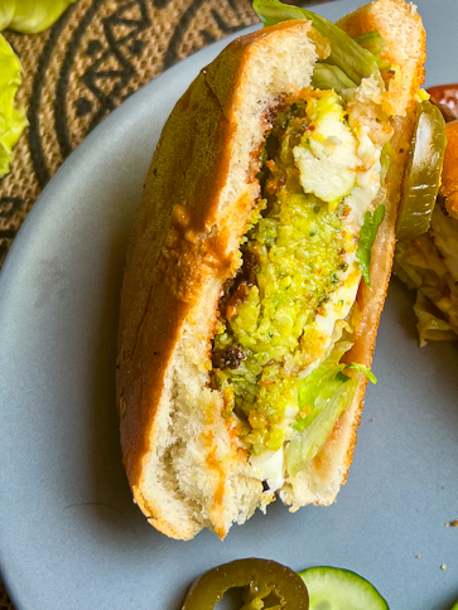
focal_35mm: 55
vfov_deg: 34.9
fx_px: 970
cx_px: 433
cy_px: 267
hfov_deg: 25.5
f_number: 1.5
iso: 64
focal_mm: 5.7
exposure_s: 1/120
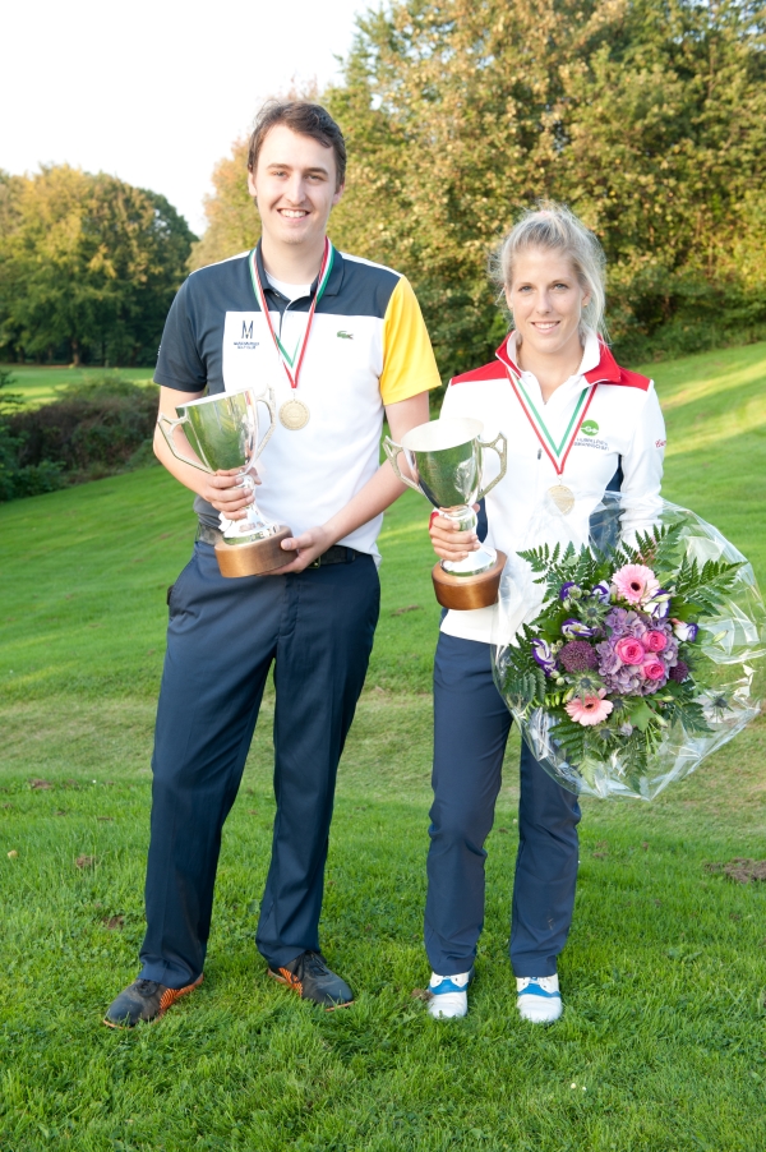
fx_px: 1406
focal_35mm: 44
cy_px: 576
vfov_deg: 44.5
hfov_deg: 30.5
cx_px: 383
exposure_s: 1/100
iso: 200
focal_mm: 44
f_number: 5.6
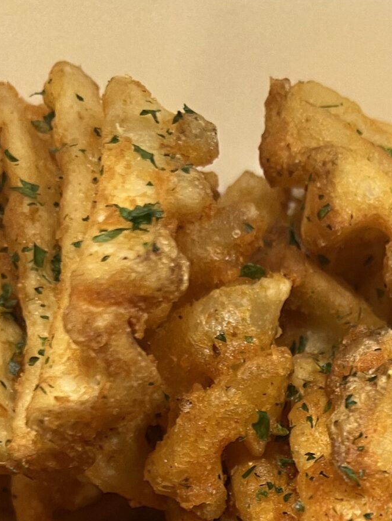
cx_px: 364
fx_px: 1132
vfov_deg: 22.3
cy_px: 738
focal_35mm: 75
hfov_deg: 19.2
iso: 160
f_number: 1.5
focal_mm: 5.7
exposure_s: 1/60
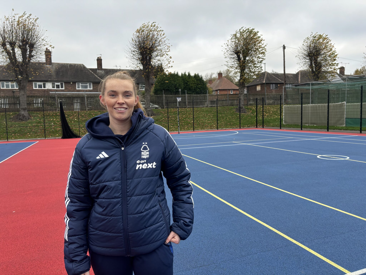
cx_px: 183
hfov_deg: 67.3
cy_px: 138
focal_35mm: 26
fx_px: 275
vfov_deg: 53.1
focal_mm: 5.96
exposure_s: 1/597
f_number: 1.6
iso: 50
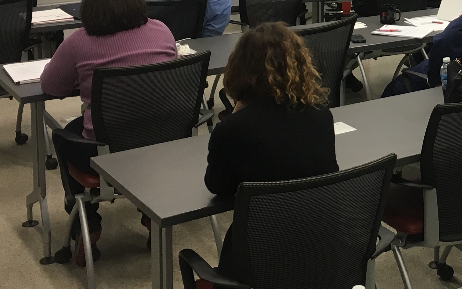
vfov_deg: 16.7
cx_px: 430
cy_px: -22
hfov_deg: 26.1
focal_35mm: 76
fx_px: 957
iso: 64
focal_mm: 4.15
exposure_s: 1/30
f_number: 2.2
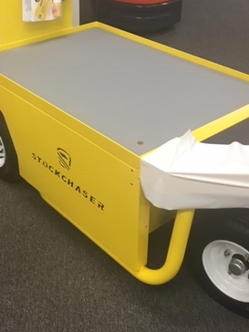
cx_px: 99
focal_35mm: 51
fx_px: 489
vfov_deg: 37.2
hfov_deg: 28.5
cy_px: 120
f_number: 2.2
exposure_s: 1/30
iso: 80
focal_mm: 4.15
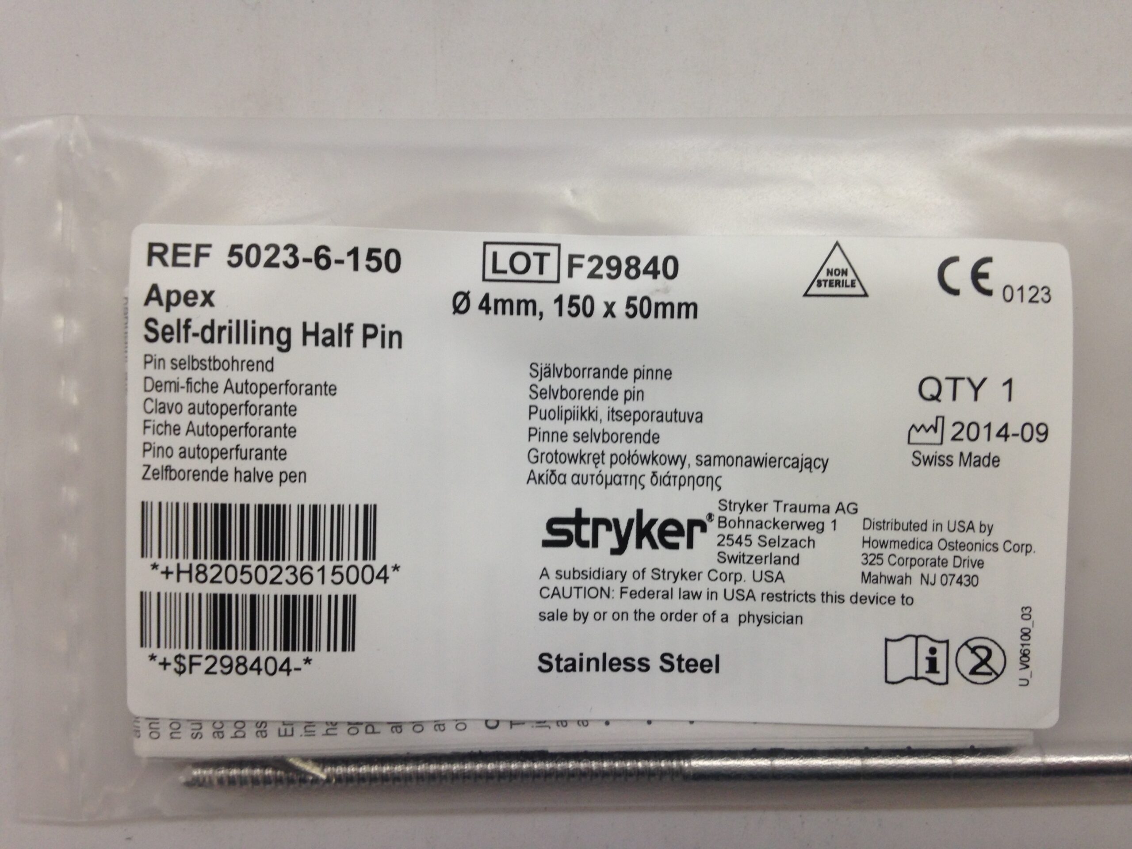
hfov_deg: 55.4
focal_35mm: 33
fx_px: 1079
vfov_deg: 42.9
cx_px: 566
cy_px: 424
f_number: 2.4
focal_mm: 4.12
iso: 50
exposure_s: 1/60
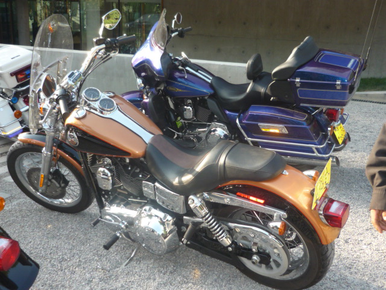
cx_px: 193
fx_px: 468
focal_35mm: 42
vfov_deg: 34.3
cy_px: 145
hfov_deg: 44.8
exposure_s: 1/160
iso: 100
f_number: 2.8
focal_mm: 5.5
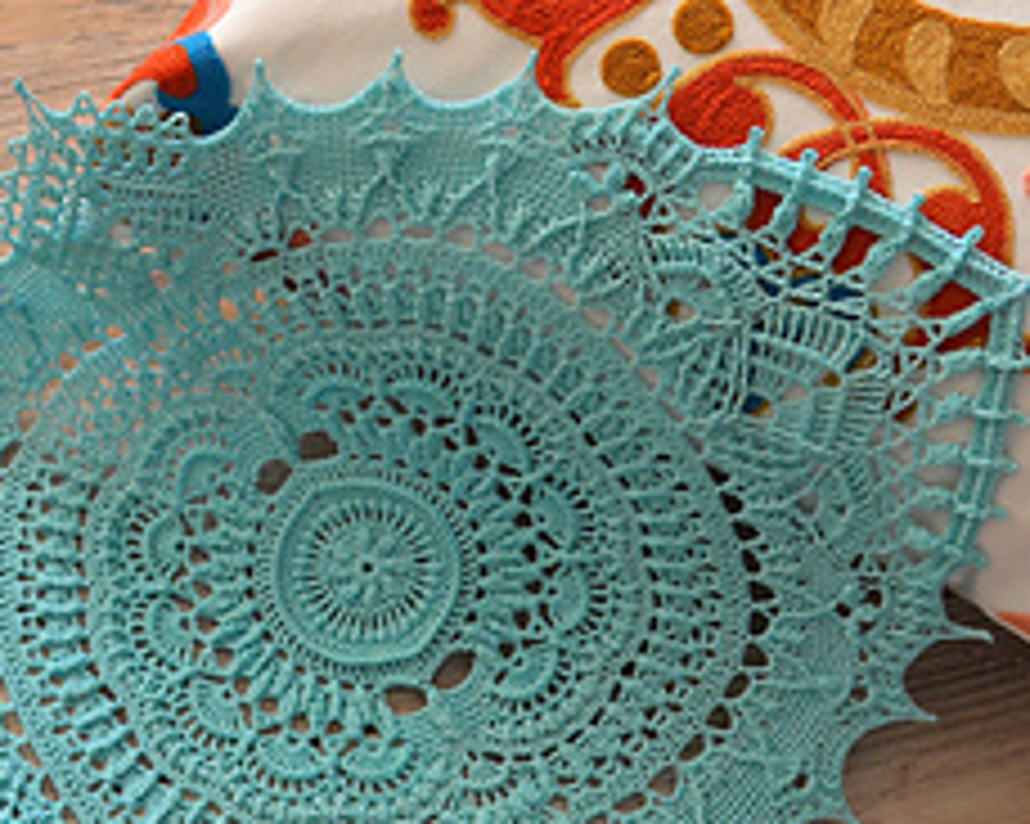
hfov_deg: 20.8
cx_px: 459
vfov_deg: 16.7
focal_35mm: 92
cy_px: 520
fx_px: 2803
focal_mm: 30
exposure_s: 1/60
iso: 450
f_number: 4.5
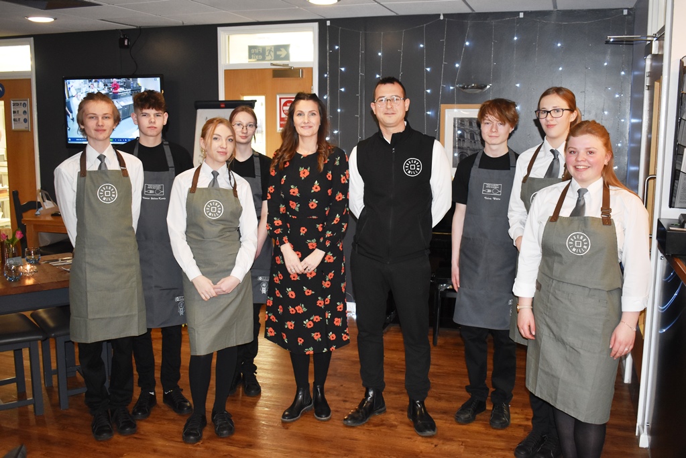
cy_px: 229
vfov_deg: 36.9
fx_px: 686
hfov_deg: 53.1
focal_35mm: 36
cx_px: 343
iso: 1600
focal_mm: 24
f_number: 3.8
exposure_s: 1/60
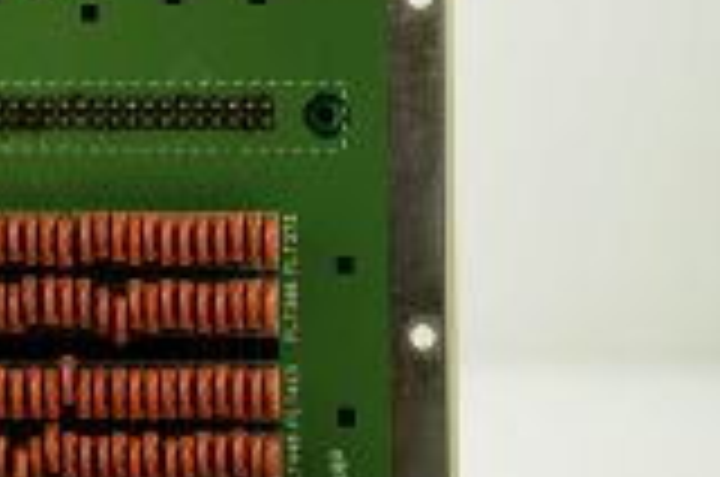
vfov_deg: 5.6
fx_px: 4870
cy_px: -34
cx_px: -580
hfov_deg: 8.2
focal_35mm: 244
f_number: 5.6
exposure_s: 1/100
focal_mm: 65
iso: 800
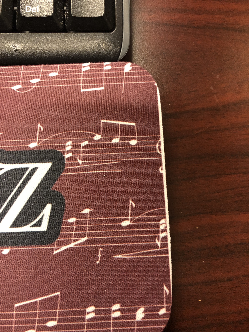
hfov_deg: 49.7
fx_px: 269
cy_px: 166
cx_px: 124
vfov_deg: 63.4
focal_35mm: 28
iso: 400
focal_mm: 4
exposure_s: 1/60
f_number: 1.8
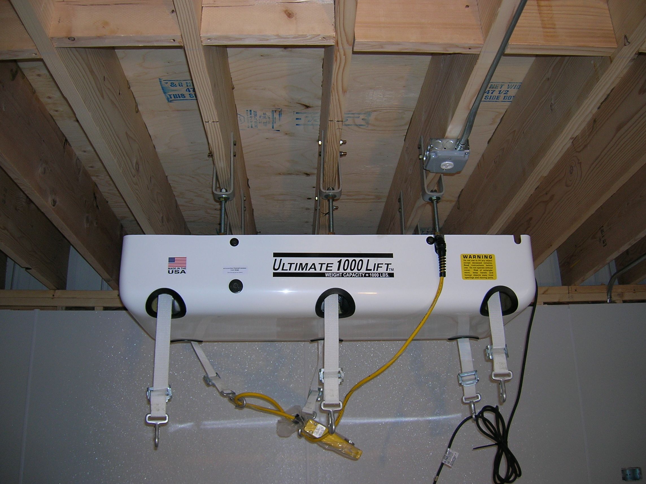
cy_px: 242
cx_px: 323
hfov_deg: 54.0
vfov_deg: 41.7
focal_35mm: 34
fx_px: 634
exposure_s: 1/60.1
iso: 50
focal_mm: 5.7
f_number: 2.9
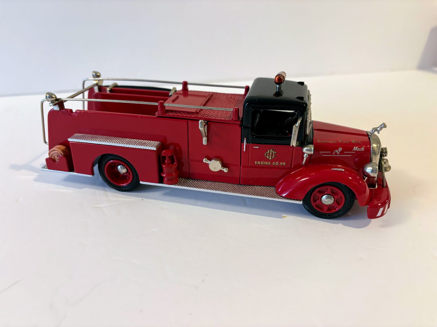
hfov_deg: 67.3
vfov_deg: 53.1
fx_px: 328
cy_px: 164
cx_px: 218
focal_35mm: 26
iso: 200
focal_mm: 5.96
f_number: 1.6
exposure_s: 1/60
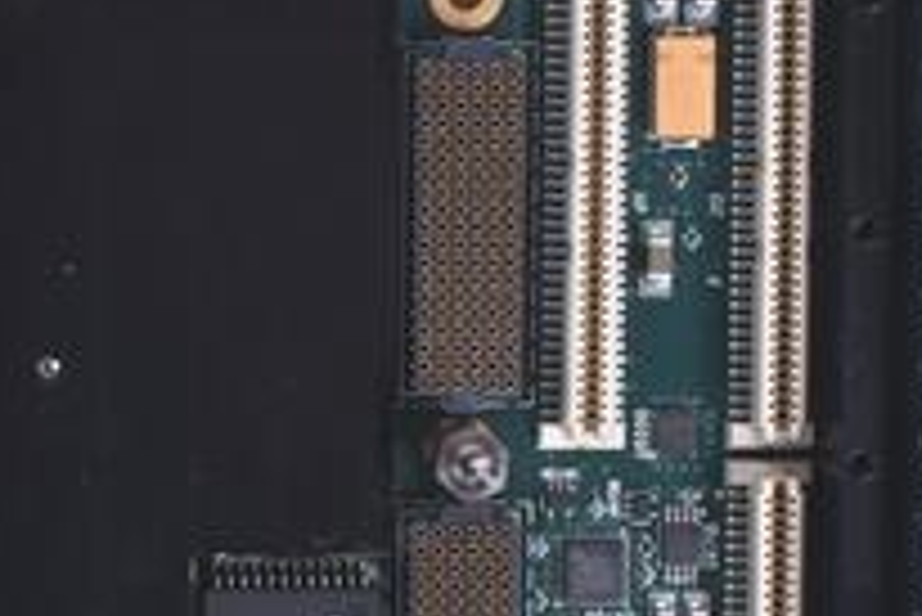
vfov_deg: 17.2
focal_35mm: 79
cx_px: 27
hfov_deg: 24.6
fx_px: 2025
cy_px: 450
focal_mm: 18
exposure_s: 1/200
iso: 200
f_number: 13
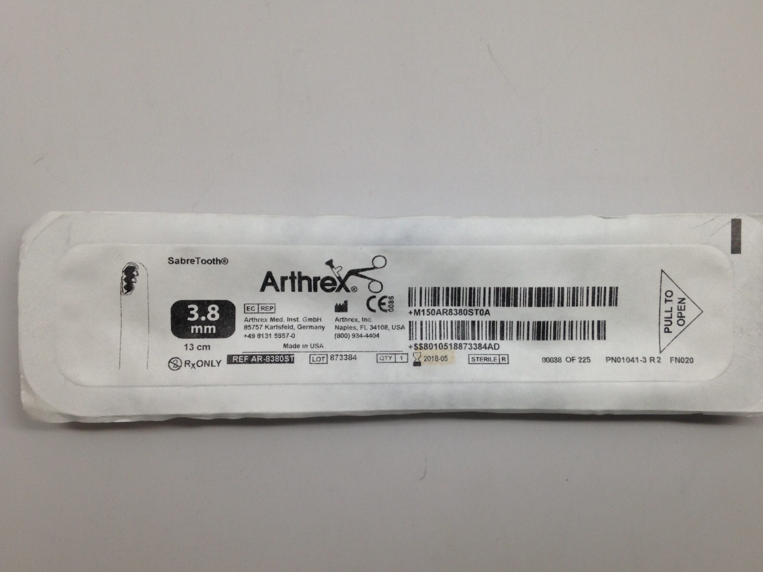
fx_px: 793
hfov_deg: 51.3
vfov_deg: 39.6
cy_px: 300
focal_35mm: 36
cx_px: 411
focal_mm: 4.12
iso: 50
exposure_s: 1/60
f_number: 2.4
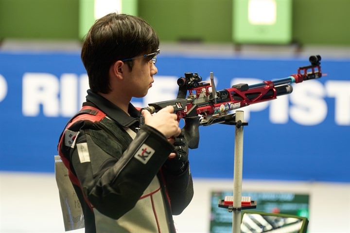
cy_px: 116
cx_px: 175
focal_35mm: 200
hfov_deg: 10.3
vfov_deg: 6.9
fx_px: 1943
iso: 1250
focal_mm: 200
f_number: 4
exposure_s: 1/160
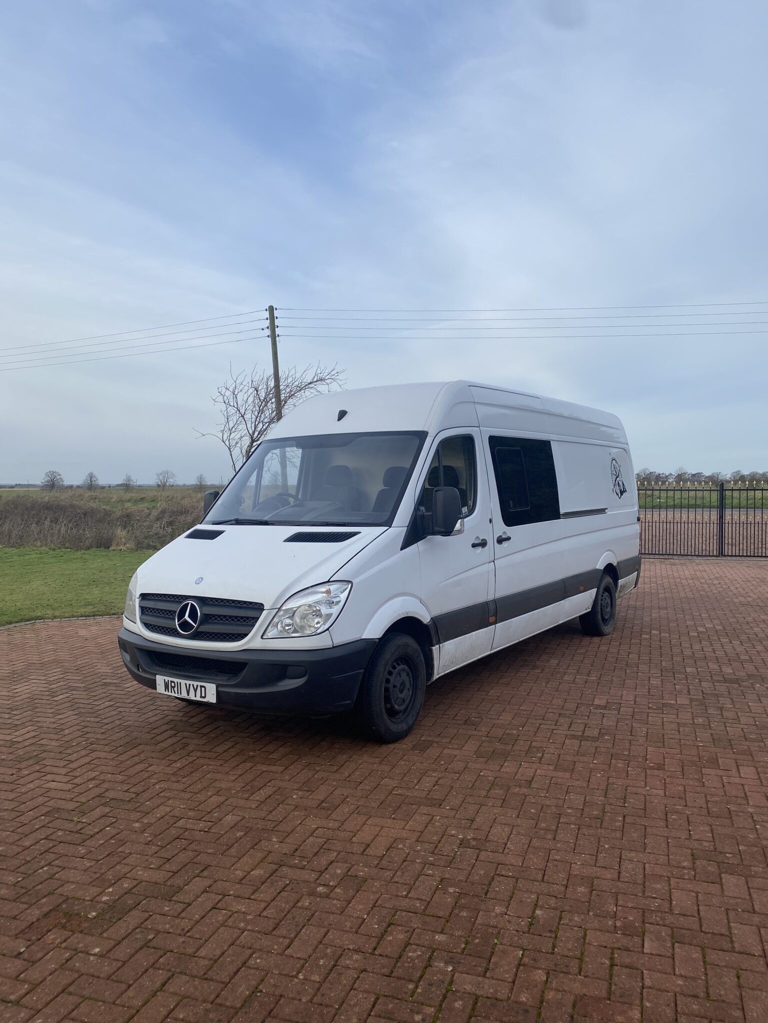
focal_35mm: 26
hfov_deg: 53.1
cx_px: 384
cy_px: 512
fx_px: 769
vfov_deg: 67.3
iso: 32
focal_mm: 4.25
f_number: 1.8
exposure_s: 1/1429
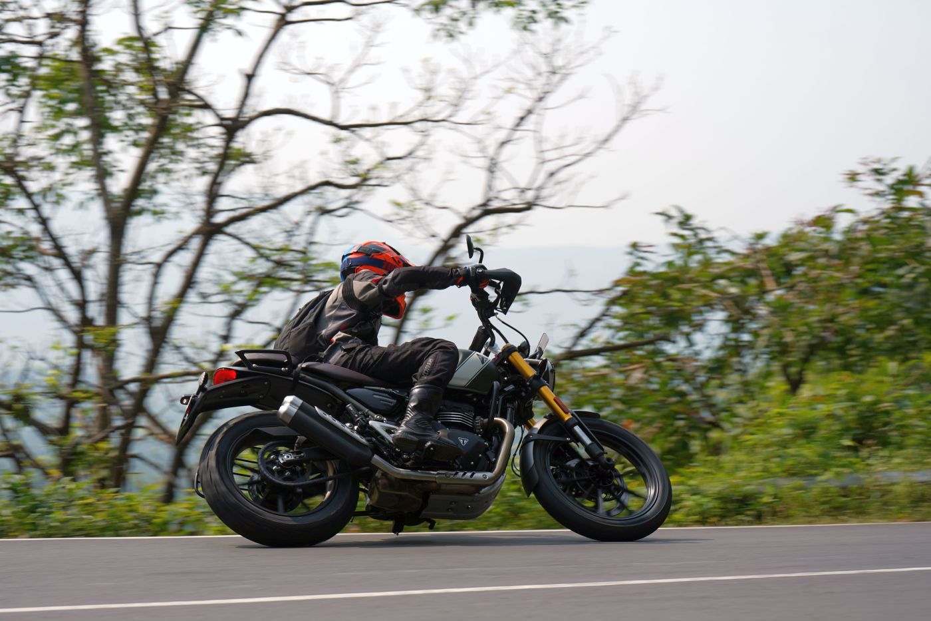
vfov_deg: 14.7
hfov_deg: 21.9
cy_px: 310
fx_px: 2405
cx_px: 466
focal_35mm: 93
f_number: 5
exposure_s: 1/320
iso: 50
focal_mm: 93
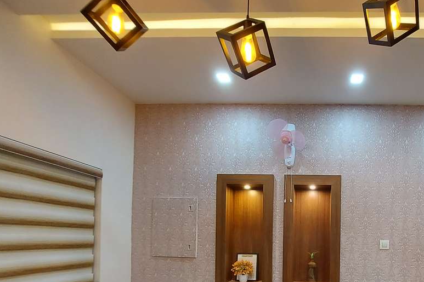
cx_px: 309
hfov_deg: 76.2
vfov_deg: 54.3
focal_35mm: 21
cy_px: 236
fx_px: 247
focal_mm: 1.74
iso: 320
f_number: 2.2
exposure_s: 1/50
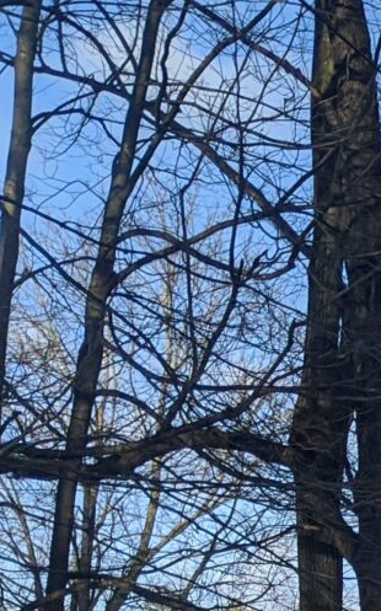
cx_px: 1188
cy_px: 864
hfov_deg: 8.8
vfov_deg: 16.4
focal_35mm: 118
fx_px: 1963
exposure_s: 1/1805
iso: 57
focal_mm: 4.44
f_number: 1.8
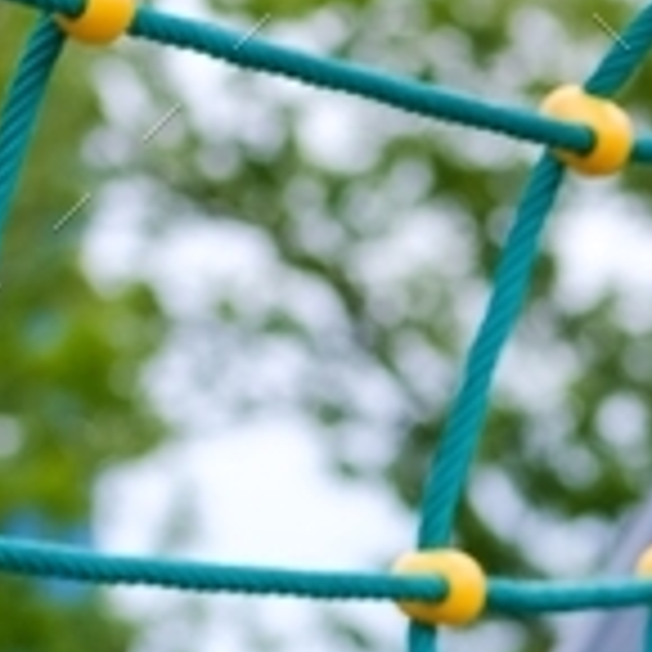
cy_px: 1167
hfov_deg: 4.0
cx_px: 1084
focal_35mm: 437
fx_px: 9312
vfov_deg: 4.0
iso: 250
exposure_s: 1/1100
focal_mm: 56
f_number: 2.5
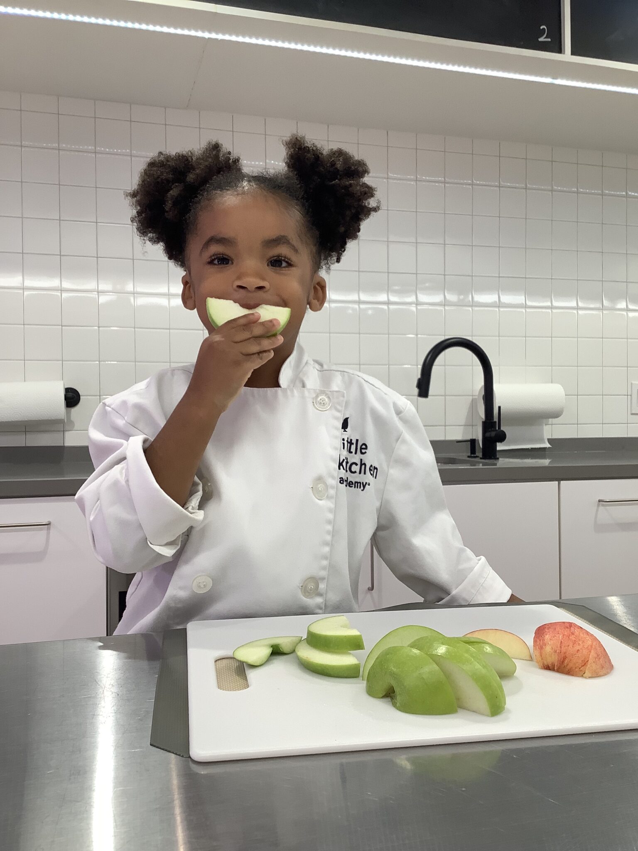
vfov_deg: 58.4
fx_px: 762
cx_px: 319
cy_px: 426
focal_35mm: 31
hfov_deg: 45.4
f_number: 2.4
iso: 64
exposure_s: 1/60
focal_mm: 3.3
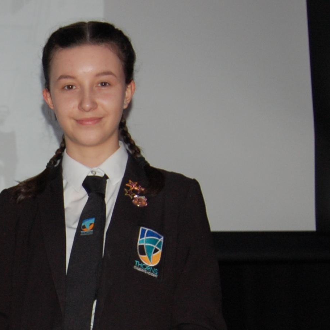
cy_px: 328
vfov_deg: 16.9
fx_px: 1089
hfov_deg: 16.3
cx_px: -100
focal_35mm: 101
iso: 400
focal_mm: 24
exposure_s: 1/60
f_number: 4
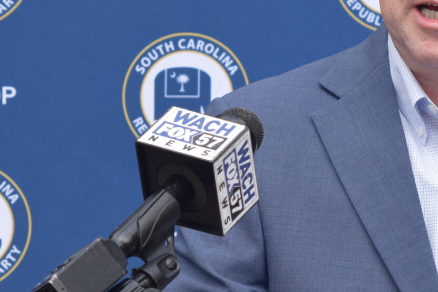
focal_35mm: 341
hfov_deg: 6.0
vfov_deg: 4.0
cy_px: 115
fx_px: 4147
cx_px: 490
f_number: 9
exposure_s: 1/320
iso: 200
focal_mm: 92
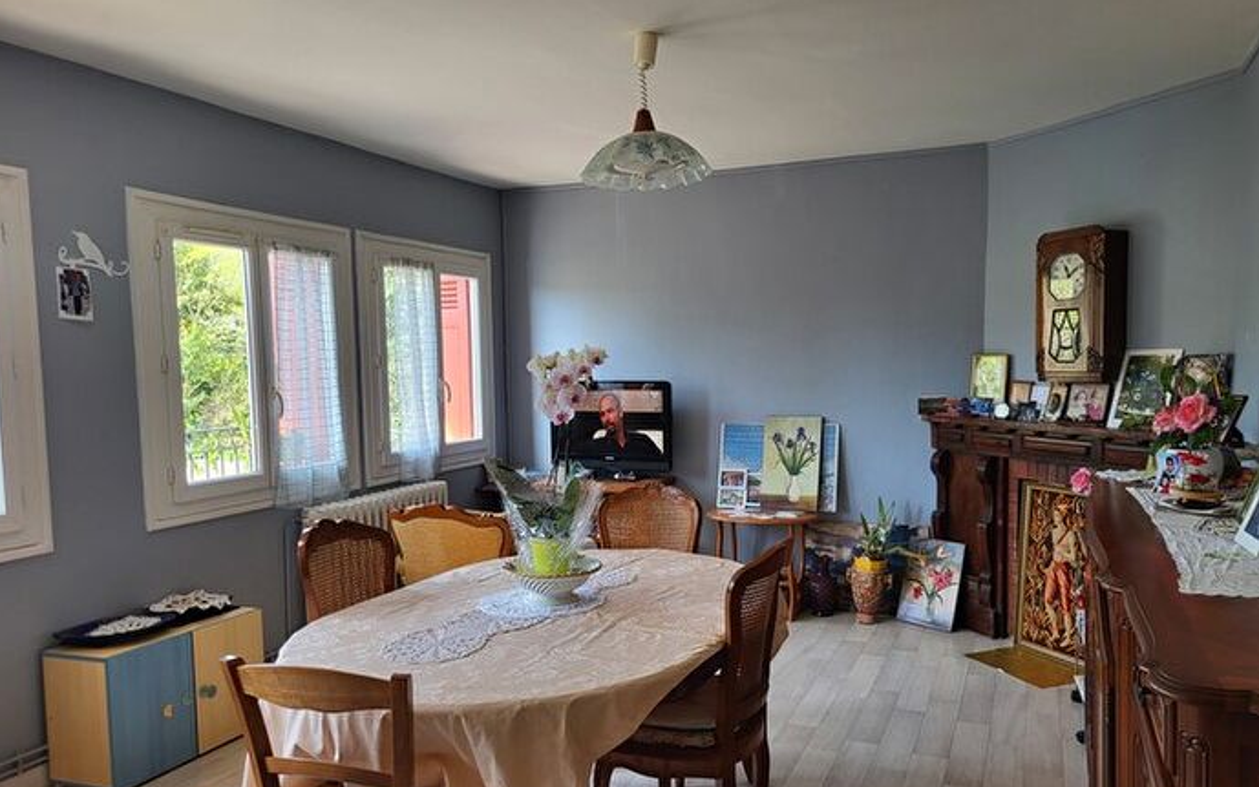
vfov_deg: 44.5
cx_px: 625
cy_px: 439
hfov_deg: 66.5
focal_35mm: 28
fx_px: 961
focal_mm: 5.4
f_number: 1.8
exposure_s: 1/100
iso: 80
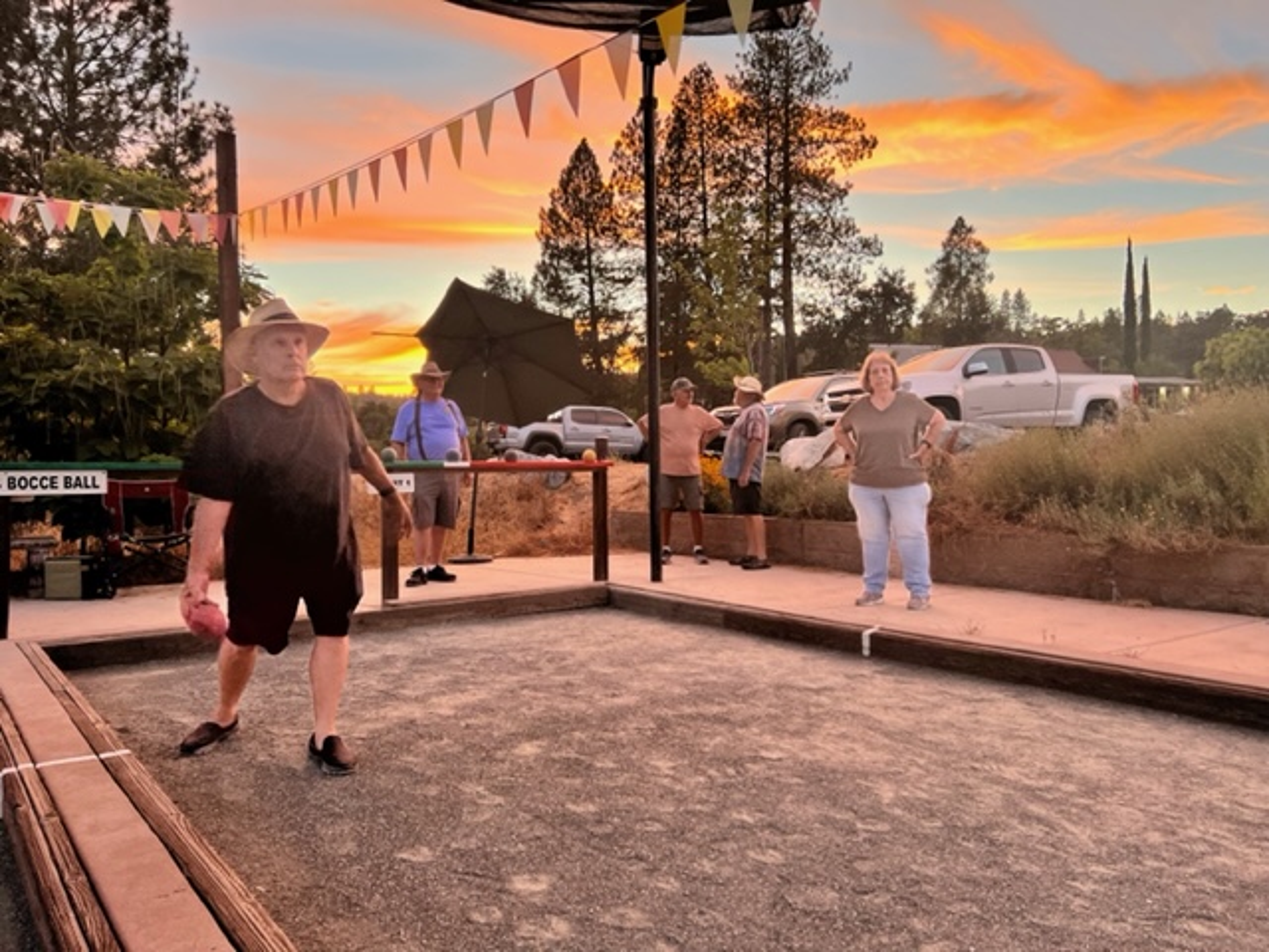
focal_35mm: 26
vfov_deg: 53.1
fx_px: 953
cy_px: 476
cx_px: 634
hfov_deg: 67.3
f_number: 1.5
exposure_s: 1/121
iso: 64
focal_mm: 5.7
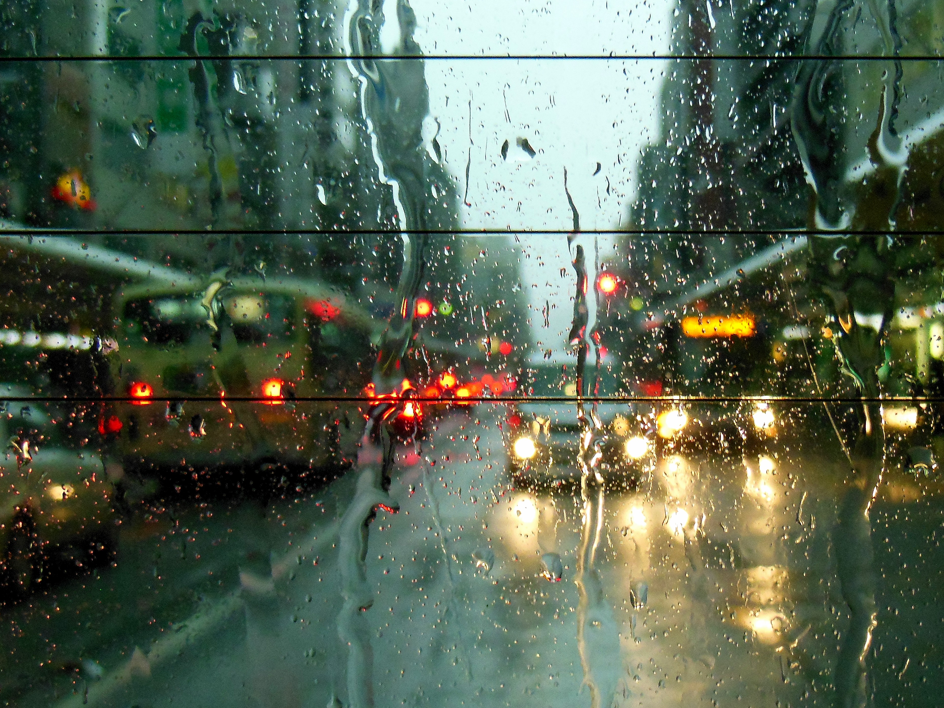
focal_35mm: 74
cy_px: 329
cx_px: 522
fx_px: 2018
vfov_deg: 19.9
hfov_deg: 26.3
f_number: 5
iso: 800
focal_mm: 10.7
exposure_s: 1/8
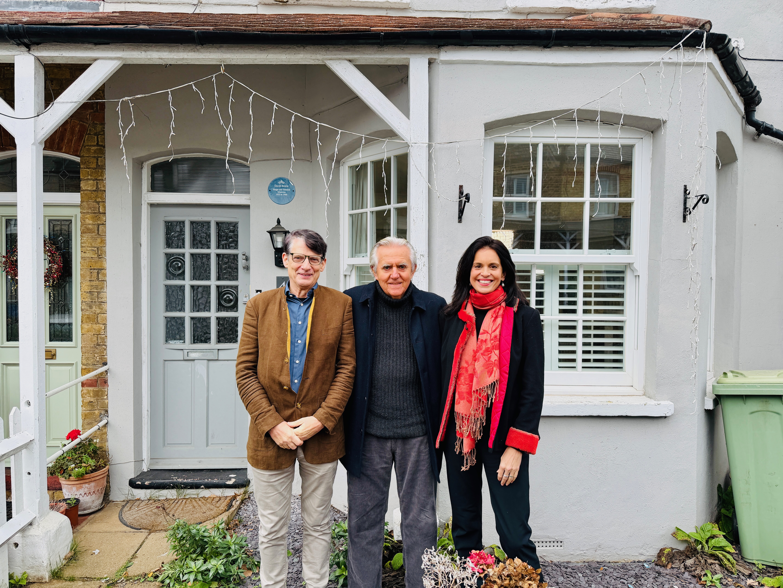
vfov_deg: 56.8
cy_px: 294
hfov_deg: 71.6
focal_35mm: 24
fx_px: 543
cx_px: 392
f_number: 1.78
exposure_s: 1/288
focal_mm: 6.76
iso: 64
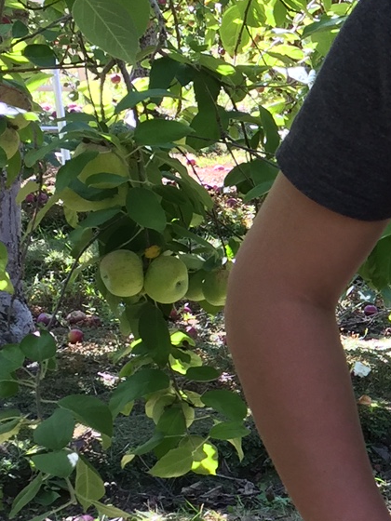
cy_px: 361
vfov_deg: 18.5
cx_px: 670
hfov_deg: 12.9
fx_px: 1596
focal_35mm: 106
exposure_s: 1/120
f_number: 2.2
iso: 32
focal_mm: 4.15
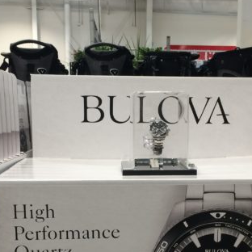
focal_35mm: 63
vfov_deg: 26.7
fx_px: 519
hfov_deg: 27.2
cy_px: 210
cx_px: 159
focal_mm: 4.15
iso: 40
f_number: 2.2
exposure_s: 1/30
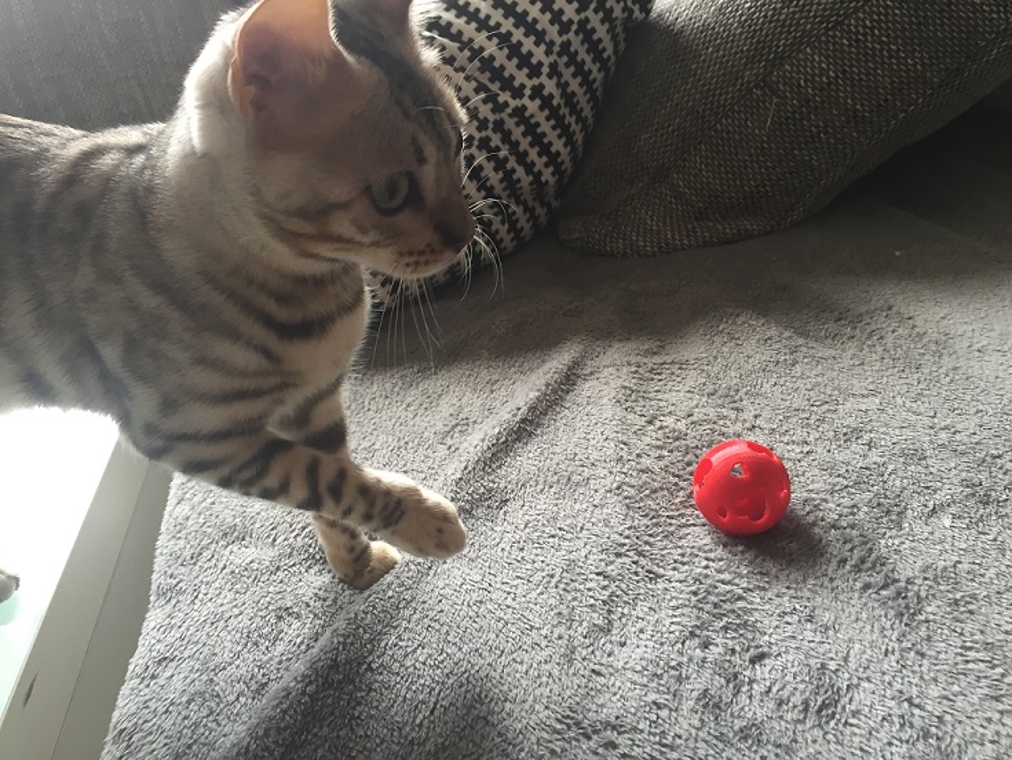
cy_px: 380
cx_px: 506
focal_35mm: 29
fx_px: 848
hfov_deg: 61.6
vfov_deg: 48.3
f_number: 2.2
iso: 80
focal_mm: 4.15
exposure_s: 1/33
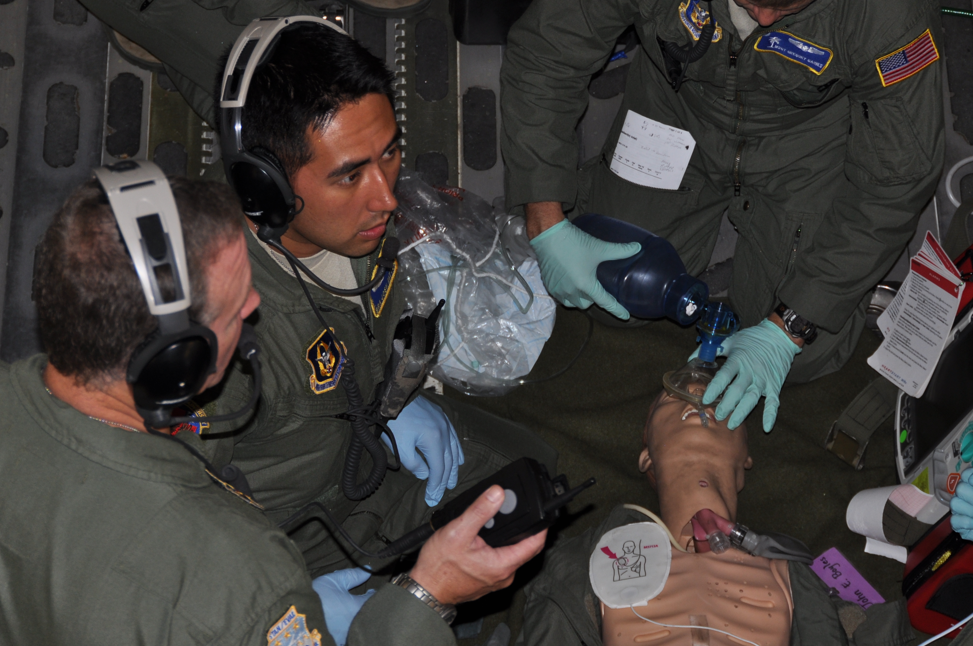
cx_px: 510
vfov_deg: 9.6
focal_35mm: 143
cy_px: 307
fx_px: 3860
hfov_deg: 14.4
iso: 200
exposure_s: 1/60
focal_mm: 70
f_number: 5
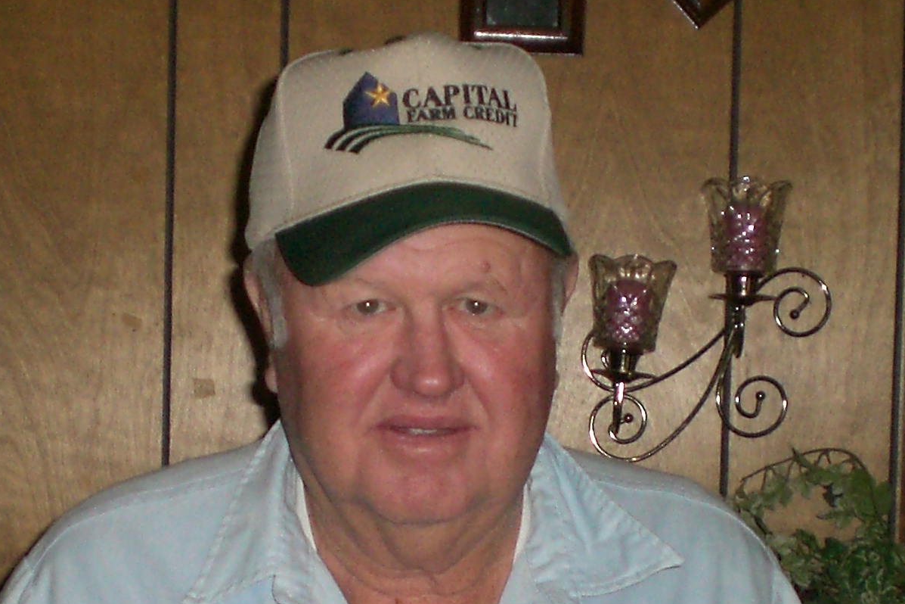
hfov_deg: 21.9
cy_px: 576
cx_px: 455
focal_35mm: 93
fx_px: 2338
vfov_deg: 14.5
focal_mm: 6.3
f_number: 3.1
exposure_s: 1/60
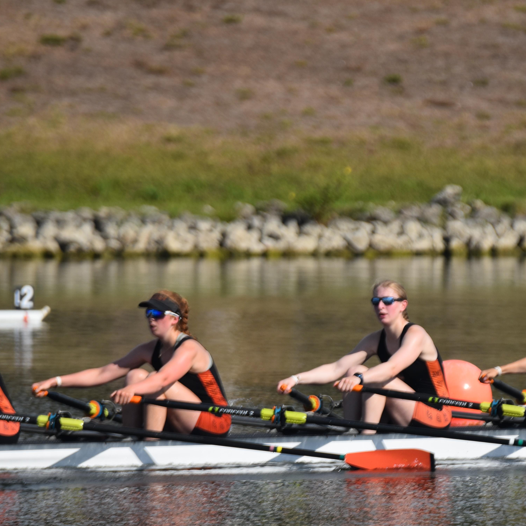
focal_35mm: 962
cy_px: 321
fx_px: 16538
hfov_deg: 1.8
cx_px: 323
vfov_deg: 1.8
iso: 200
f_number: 7.1
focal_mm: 380
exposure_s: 1/1600
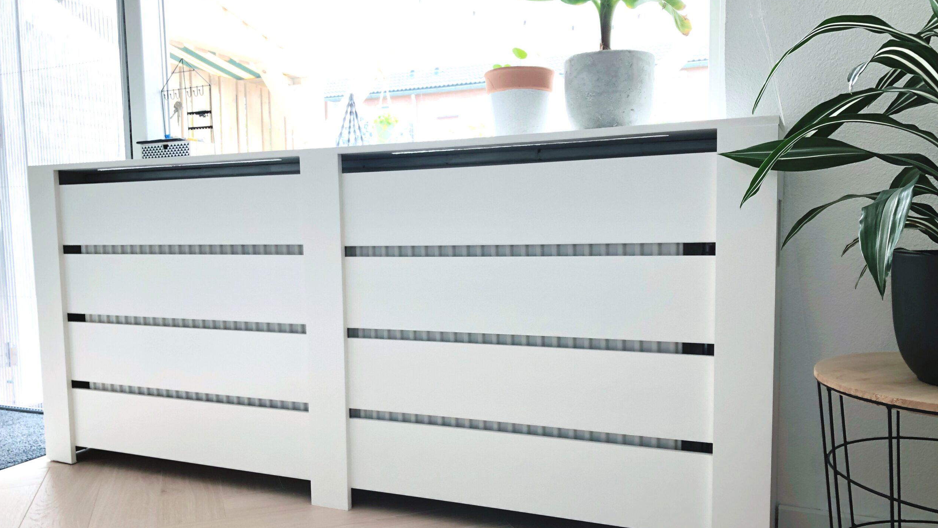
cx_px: 467
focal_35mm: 31
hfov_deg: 62.6
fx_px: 771
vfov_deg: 37.7
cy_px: 305
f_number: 1.8
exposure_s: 1/120
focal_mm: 3.99
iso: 125
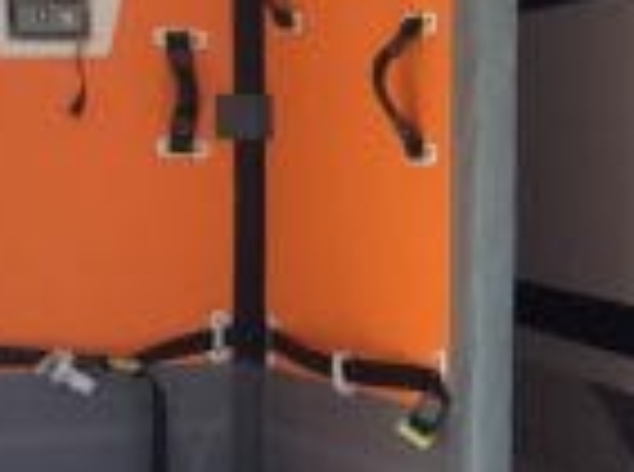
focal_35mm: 87
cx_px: 544
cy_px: 234
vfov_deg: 16.9
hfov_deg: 22.1
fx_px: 1589
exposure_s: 1/894
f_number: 2.4
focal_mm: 3.3
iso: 32
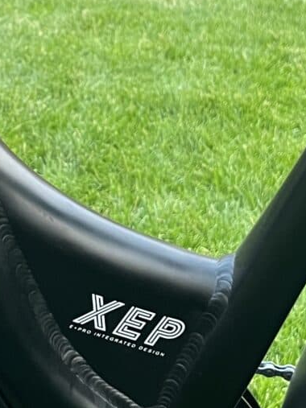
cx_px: -30
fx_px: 1238
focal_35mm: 105
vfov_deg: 18.7
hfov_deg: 13.8
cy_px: 171
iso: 125
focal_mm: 5.1
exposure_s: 1/88
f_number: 1.6
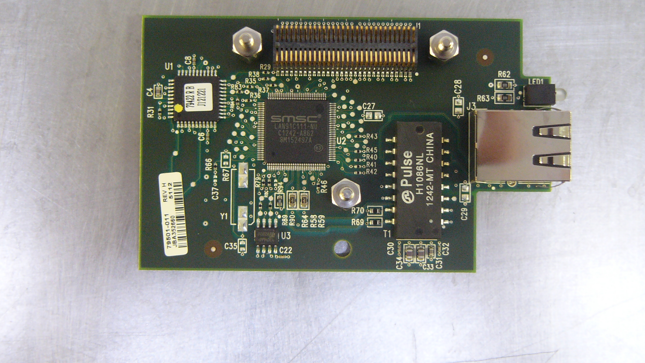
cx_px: 332
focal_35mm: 81
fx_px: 1385
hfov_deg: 26.2
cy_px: 152
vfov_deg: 14.9
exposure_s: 1/25
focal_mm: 11.9
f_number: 2.8
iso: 200
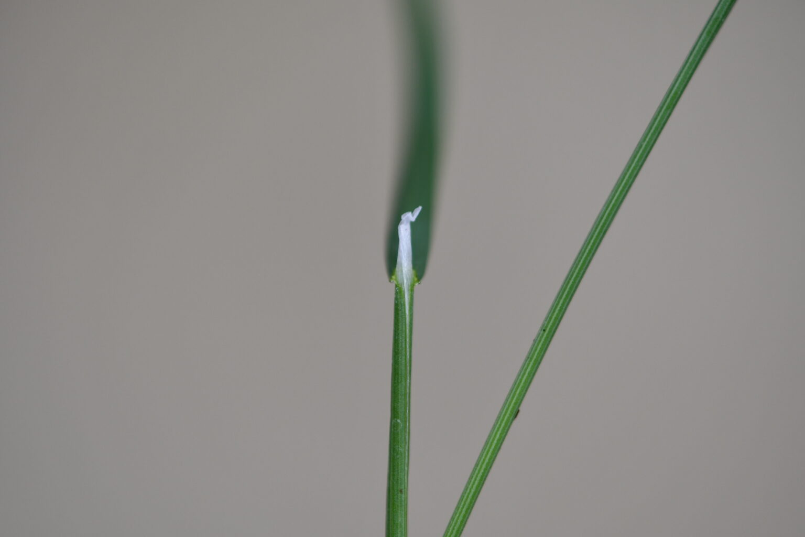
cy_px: 268
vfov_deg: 10.8
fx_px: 2840
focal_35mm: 127
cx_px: 402
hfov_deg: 16.1
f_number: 5.6
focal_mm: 85
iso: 400
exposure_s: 1/500
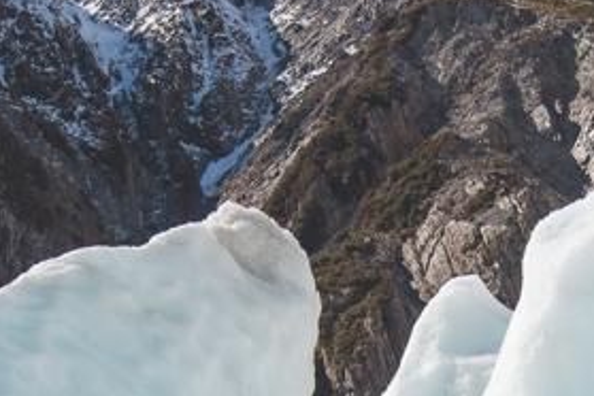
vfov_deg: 14.9
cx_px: 400
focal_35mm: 86
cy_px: 578
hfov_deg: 23.5
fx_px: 1419
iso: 400
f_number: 9
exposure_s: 1/1250
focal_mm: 16
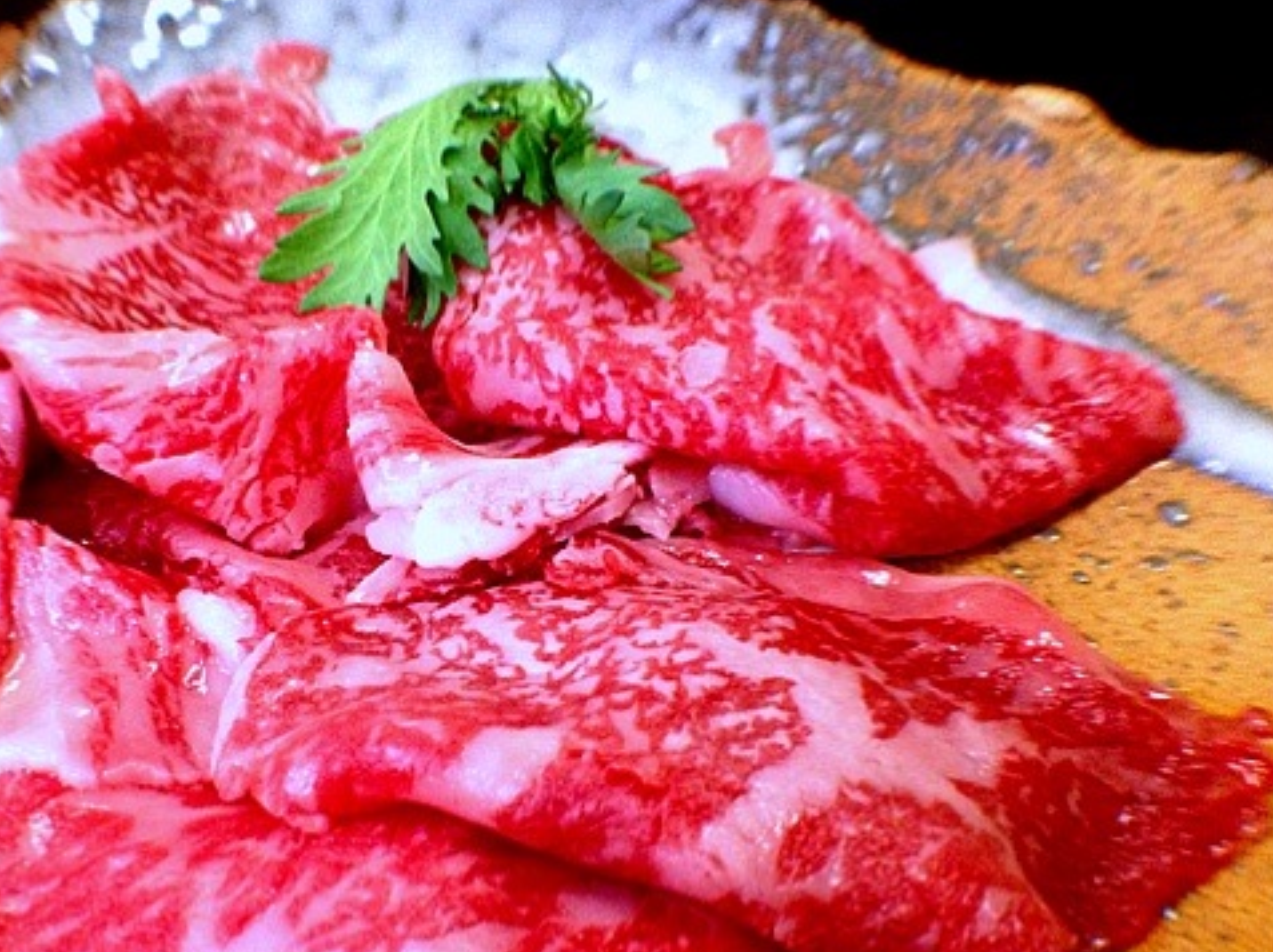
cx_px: 451
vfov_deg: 30.7
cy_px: 587
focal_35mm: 47
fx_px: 1727
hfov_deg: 40.1
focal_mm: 4.28
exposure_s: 1/20
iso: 320
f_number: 2.4
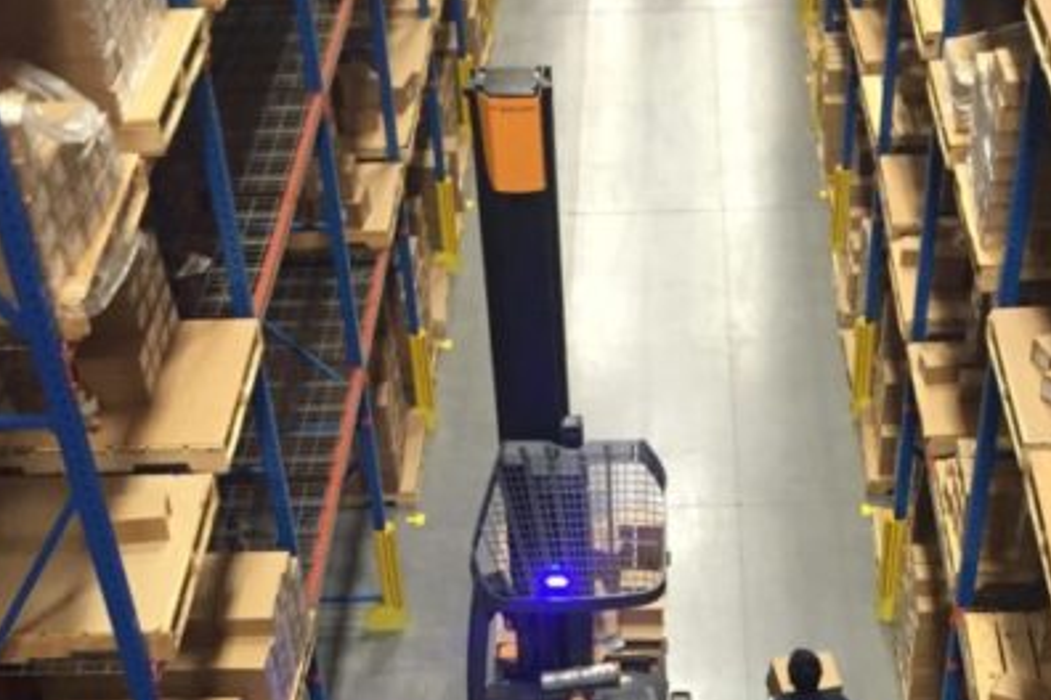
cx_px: 584
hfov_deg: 32.9
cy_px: 912
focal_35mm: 61
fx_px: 1781
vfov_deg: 20.3
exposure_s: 1/30
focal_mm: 4.15
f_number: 2.2
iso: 200
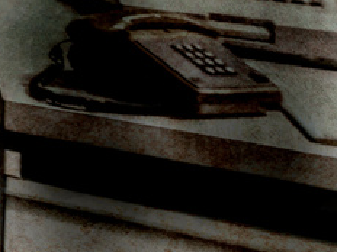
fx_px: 915
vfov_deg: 12.6
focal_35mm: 94
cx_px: -834
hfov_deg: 9.7
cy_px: -333
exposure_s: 1/40
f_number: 4.5
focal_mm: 14
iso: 8000
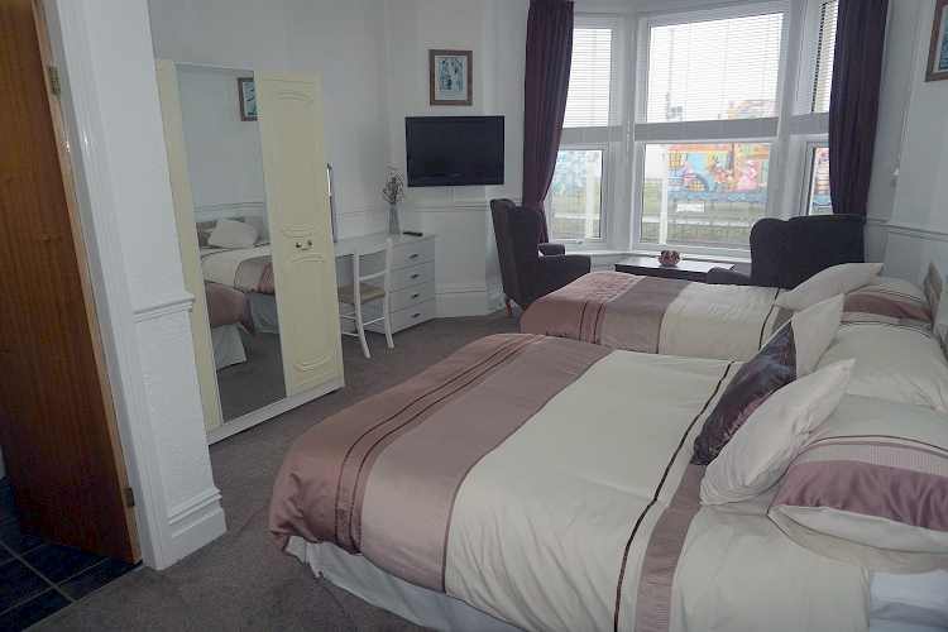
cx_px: 474
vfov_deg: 53.1
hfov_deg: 73.7
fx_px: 632
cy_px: 316
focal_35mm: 24
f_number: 4.5
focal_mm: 16
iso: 100
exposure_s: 1/60
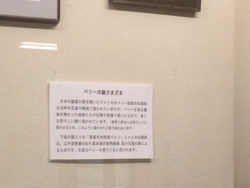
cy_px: 145
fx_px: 643
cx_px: -46
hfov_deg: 20.6
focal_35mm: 89
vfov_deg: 16.5
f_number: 2.2
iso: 125
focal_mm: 4.15
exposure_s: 1/30
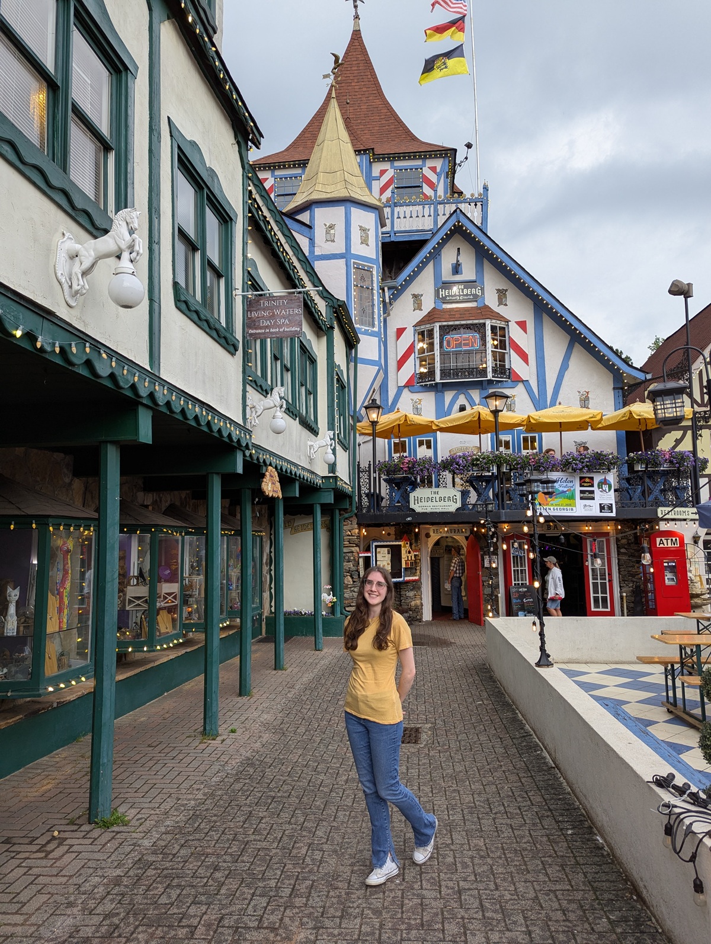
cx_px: 356
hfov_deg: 57.0
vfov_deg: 71.5
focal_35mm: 24
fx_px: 655
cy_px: 472
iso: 44
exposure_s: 1/68.8
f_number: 1.85
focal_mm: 6.81
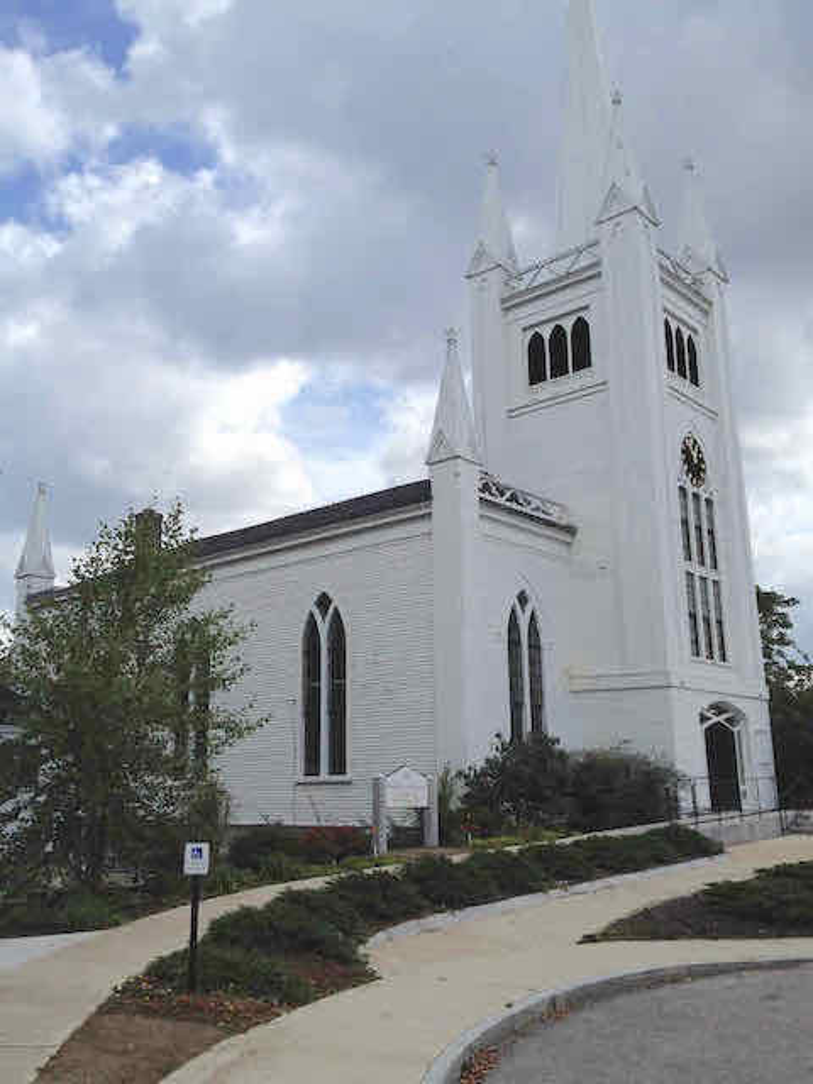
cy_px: 542
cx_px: 406
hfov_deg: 40.7
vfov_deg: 52.6
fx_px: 1096
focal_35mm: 35
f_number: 2.4
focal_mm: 4.28
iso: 50
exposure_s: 1/1842
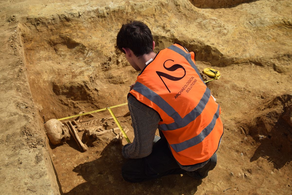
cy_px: 98
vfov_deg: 36.9
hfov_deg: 53.1
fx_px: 292
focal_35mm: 36
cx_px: 146
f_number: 9
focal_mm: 24
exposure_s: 1/320
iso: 200
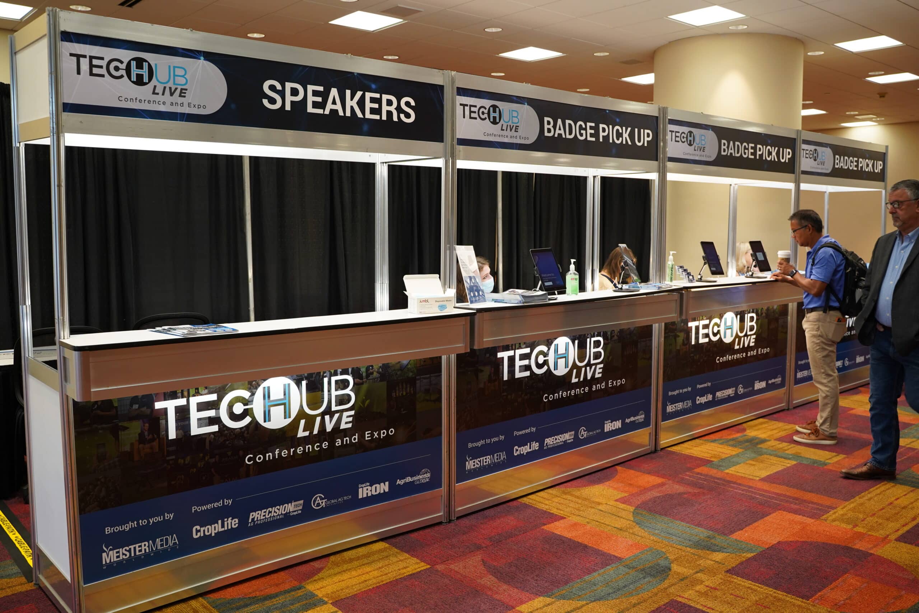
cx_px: 460
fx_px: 791
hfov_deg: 60.3
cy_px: 306
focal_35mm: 31
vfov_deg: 42.3
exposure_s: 1/160
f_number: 4
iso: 1250
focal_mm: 31
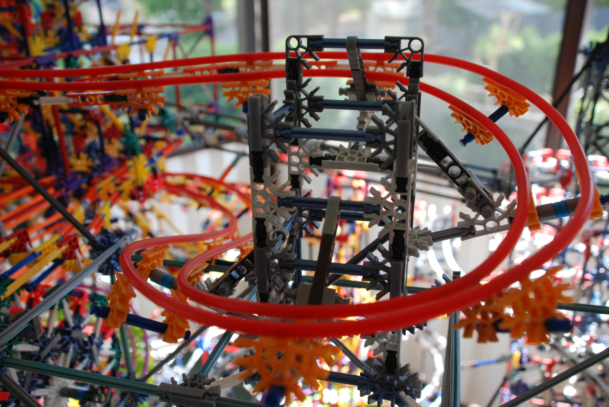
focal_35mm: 33
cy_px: 204
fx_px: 559
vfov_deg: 40.1
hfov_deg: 57.2
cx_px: 304
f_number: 4.5
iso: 200
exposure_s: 1/80
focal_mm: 22
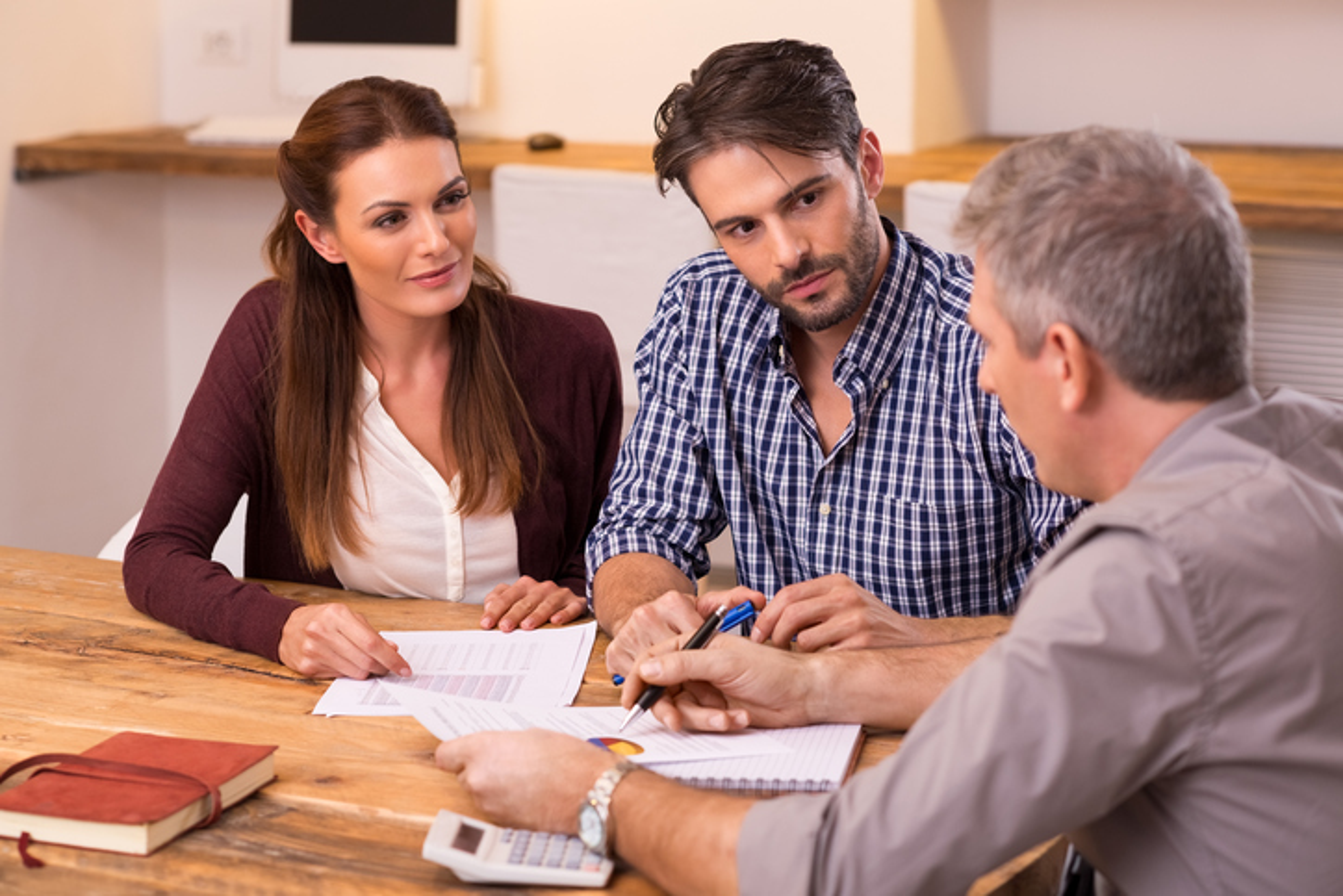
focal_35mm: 85
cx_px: 672
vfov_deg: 16.1
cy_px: 448
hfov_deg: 23.9
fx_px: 3171
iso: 400
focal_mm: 85
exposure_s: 1/160
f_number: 4
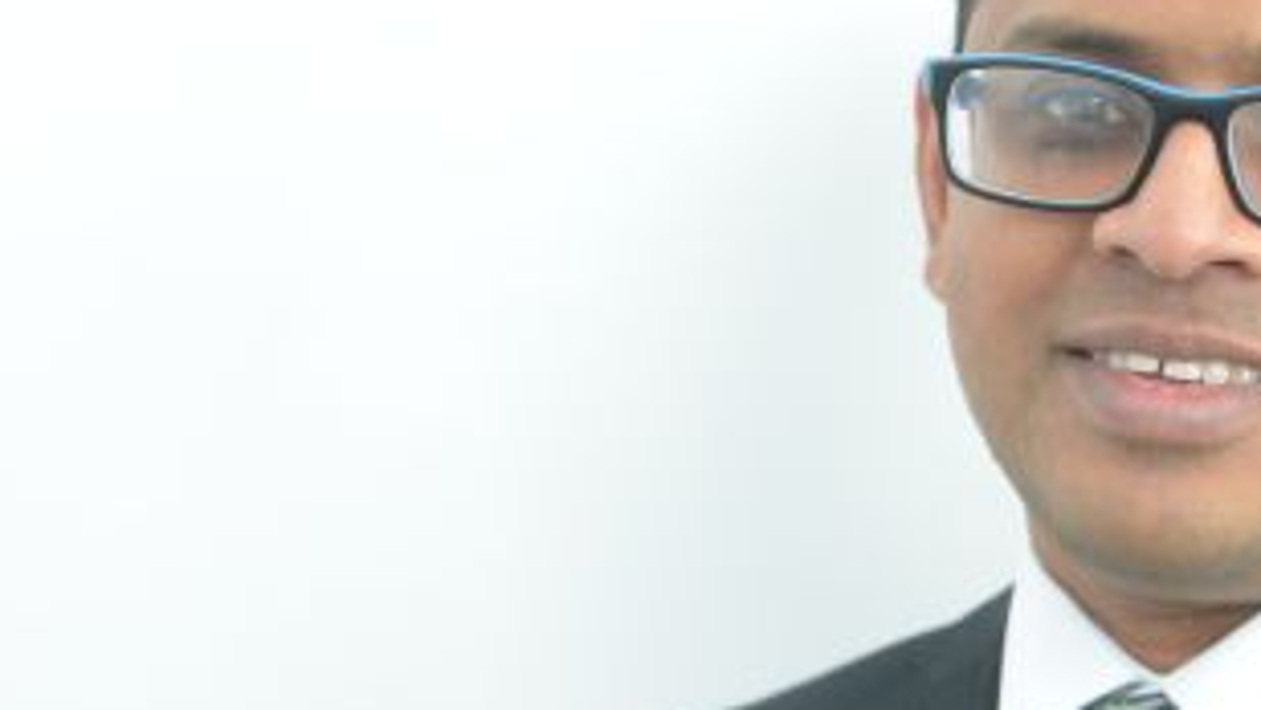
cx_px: 1290
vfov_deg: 11.6
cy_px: 453
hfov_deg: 19.9
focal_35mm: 104
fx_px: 3478
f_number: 3.2
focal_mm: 32
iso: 500
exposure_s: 1/400
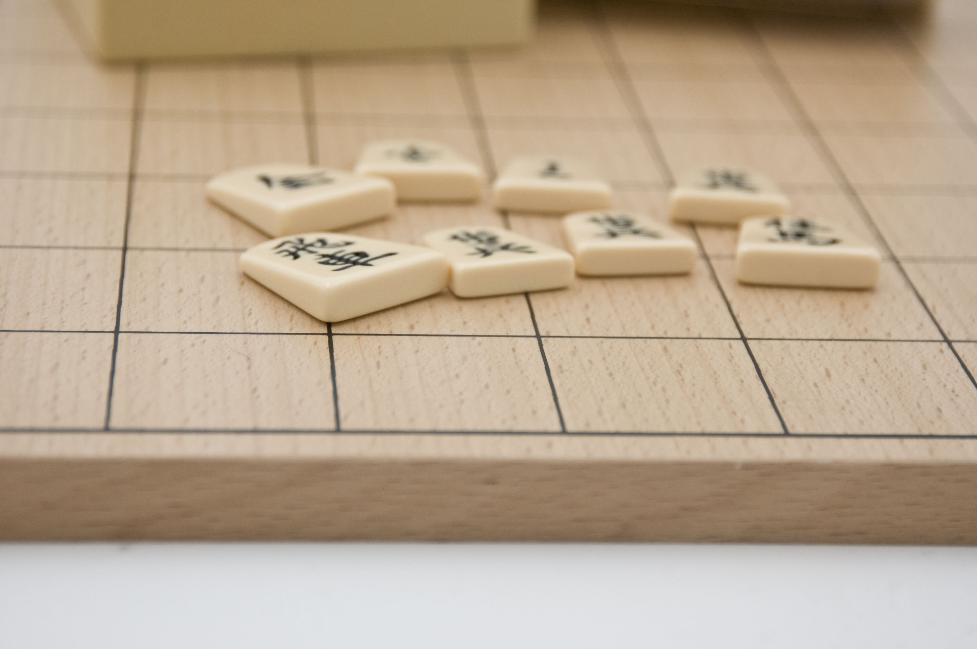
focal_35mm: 112
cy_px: 324
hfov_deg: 18.2
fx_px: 3050
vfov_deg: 12.2
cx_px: 488
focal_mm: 75
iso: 400
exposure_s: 1/400
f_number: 5.6
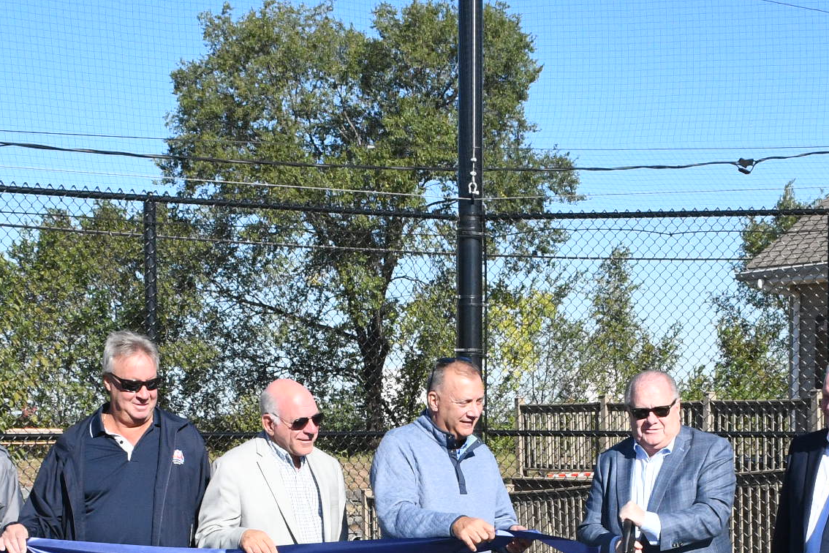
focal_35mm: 81
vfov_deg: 16.4
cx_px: 496
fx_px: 1865
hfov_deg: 25.0
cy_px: 609
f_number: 16
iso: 1600
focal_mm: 22
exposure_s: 1/1000
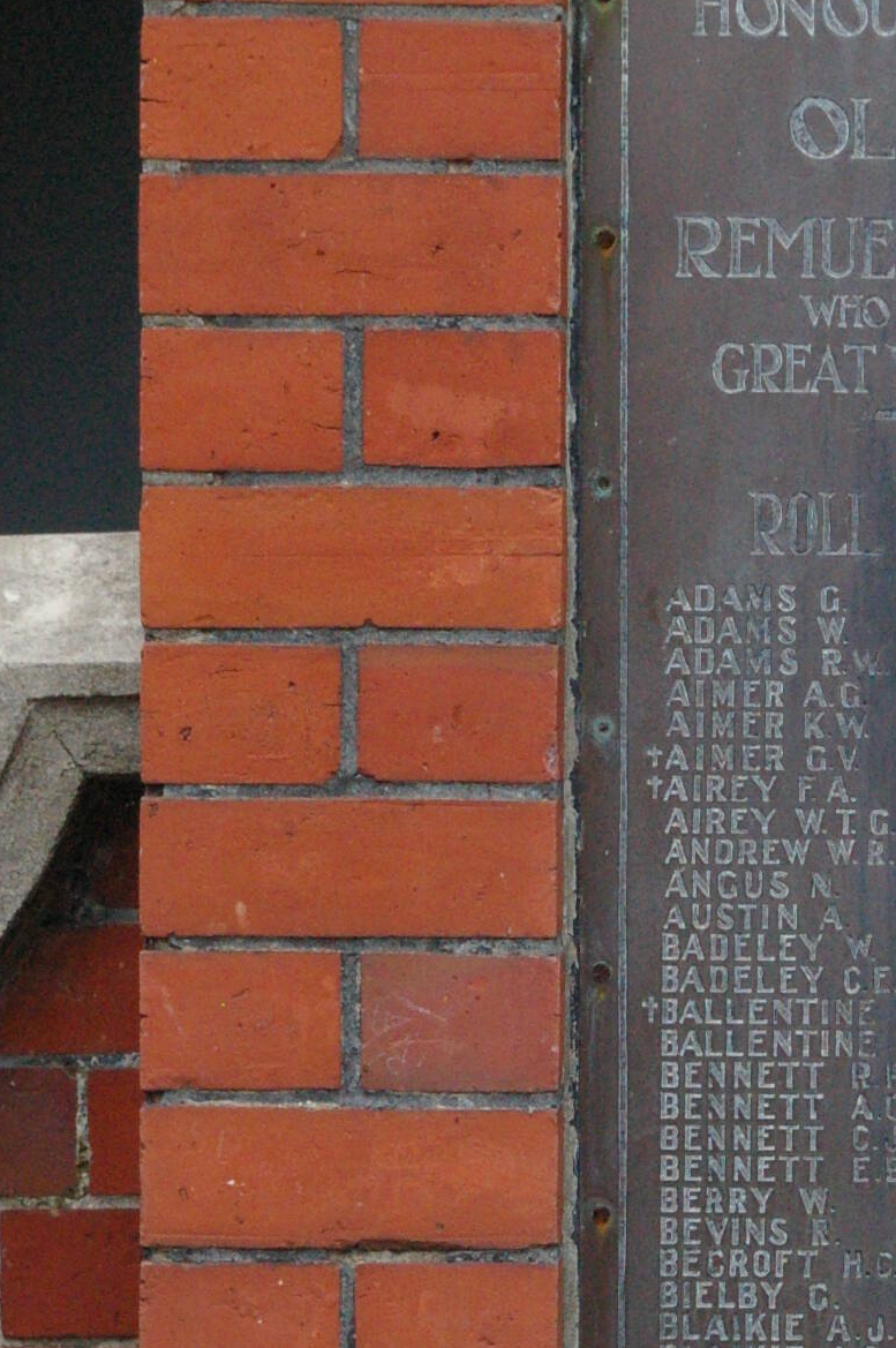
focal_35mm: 193
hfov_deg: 7.1
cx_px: 1063
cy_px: 909
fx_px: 7220
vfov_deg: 10.7
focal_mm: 50
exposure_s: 1/750
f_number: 11
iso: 1600
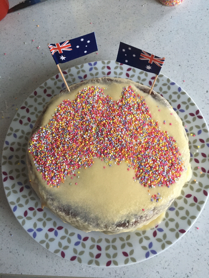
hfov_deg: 48.2
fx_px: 233
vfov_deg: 61.7
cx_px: 104
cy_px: 139
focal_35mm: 29
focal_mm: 4.15
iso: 200
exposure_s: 1/20
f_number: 2.2
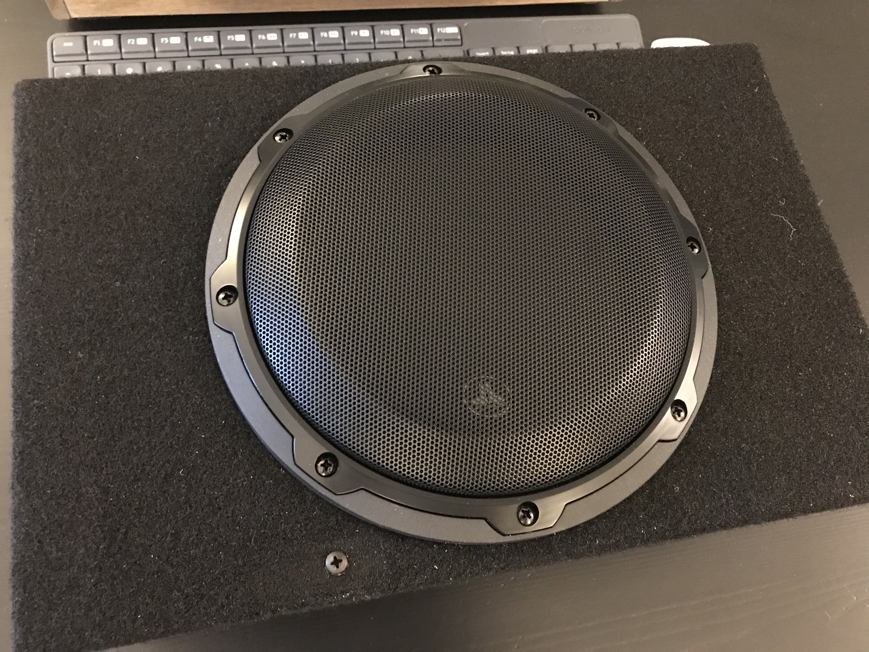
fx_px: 703
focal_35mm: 28
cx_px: 434
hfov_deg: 63.4
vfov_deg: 49.7
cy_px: 326
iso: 100
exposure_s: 1/4
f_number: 1.8
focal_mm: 3.99
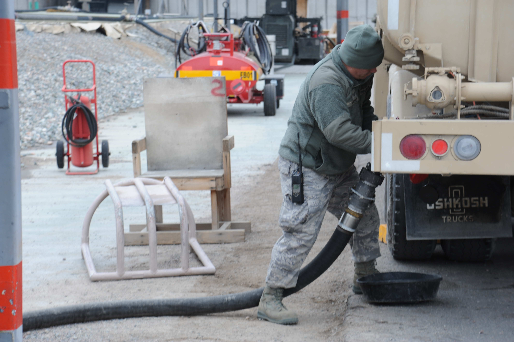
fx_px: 1712
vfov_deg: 11.4
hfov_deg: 17.1
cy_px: 171
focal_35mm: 120
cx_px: 257
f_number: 8
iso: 400
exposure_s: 1/80
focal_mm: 120
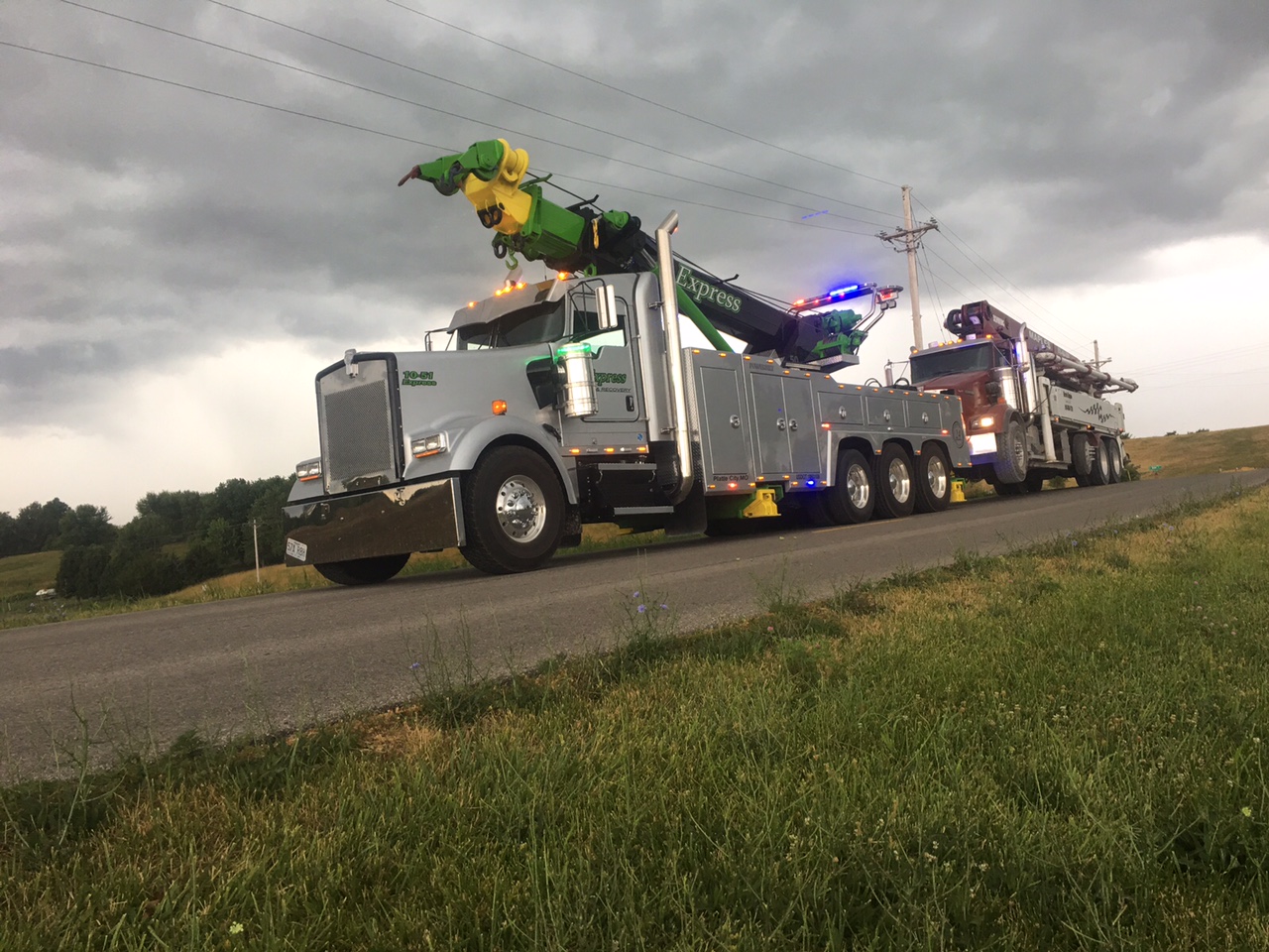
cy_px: 476
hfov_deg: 61.7
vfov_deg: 48.2
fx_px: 1063
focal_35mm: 29
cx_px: 634
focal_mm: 4.15
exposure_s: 1/40
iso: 25
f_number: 2.2
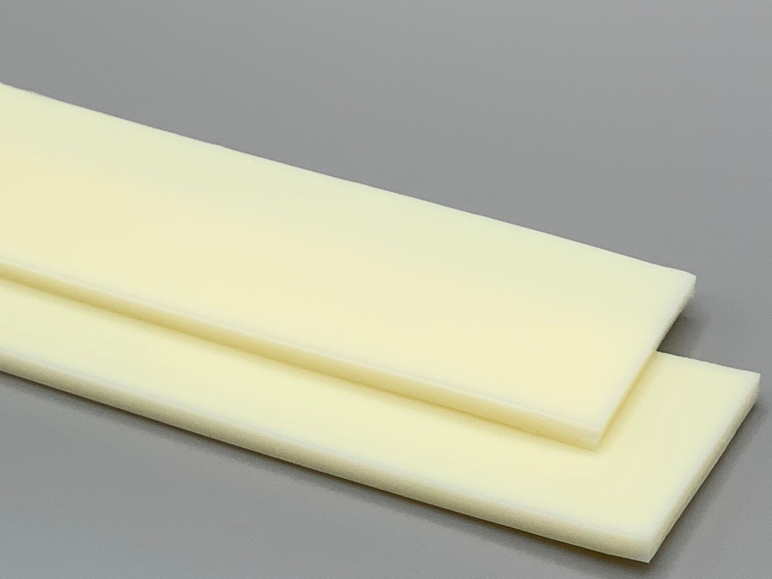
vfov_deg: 28.0
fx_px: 1160
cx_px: 386
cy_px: 290
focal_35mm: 52
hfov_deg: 36.8
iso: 16
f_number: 2.4
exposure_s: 1/124
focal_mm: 6
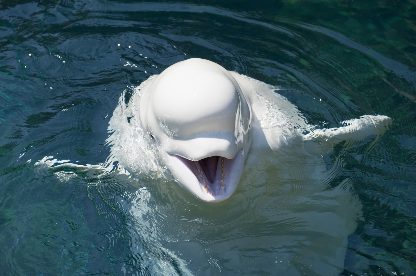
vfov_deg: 19.4
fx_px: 808
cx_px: 208
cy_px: 138
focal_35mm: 70
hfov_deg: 28.9
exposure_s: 1/2000
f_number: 5.6
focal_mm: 70
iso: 400
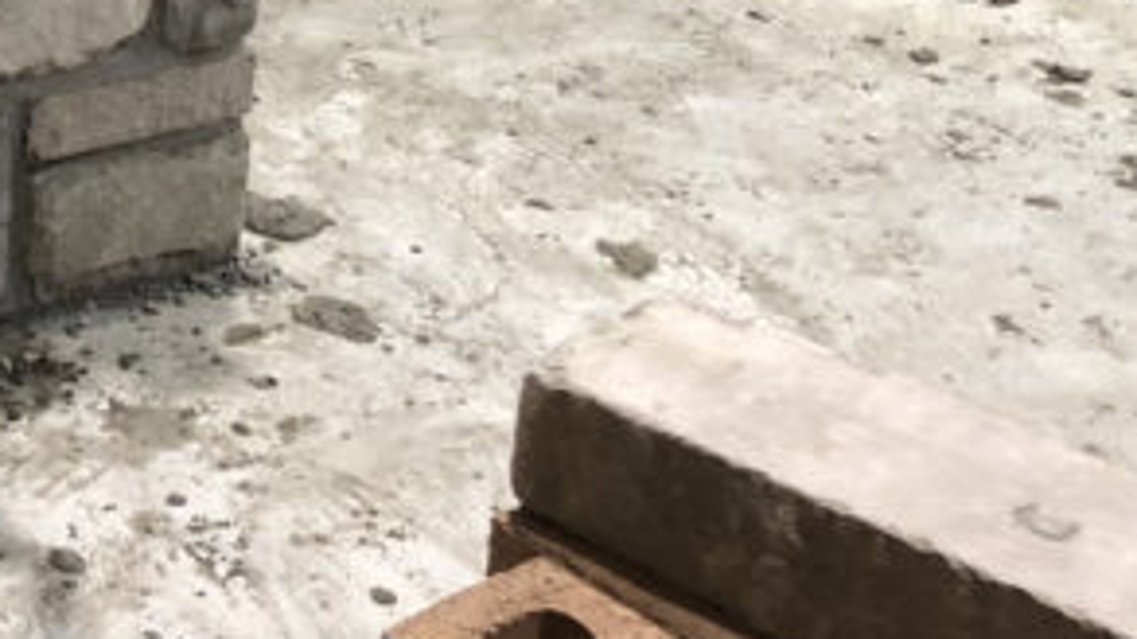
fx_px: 3225
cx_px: -245
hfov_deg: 18.9
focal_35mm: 107
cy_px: -370
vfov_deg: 10.8
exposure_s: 1/17
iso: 40
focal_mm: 4
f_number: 1.8
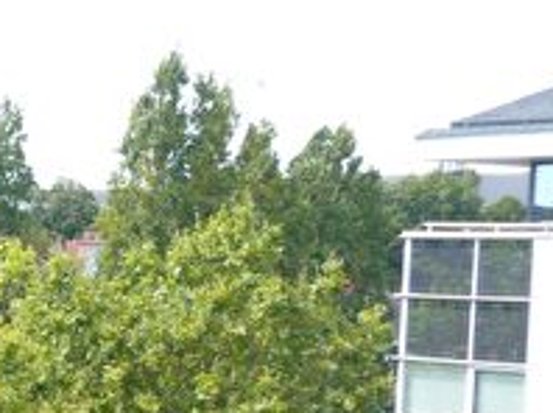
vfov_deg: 10.1
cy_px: 490
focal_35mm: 145
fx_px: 2314
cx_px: -402
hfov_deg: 12.6
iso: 100
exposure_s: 1/250
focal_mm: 7.4
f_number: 3.2
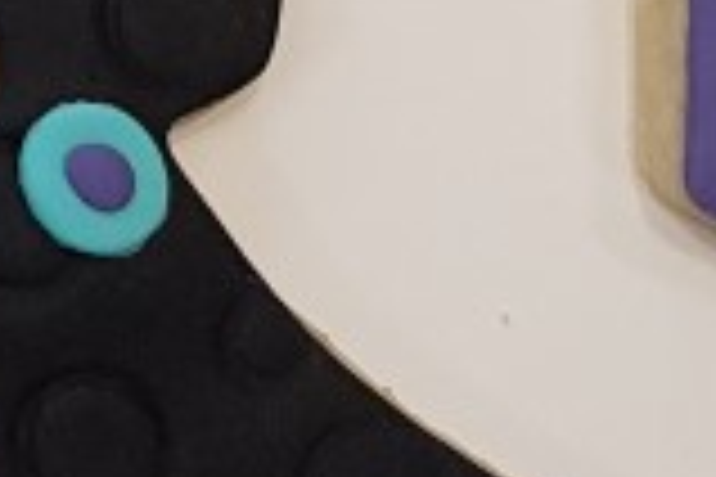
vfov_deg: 6.3
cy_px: -860
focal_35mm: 204
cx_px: -1139
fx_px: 4057
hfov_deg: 8.9
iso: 64
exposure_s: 1/100
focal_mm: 4.2
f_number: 1.7
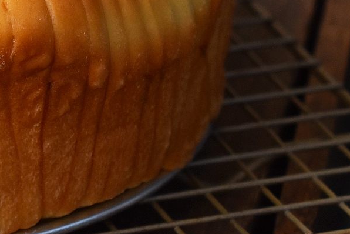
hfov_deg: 8.8
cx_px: -111
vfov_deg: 5.9
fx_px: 2251
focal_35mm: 231
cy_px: -71
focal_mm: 55
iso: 800
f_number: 5.6
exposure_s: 1/400
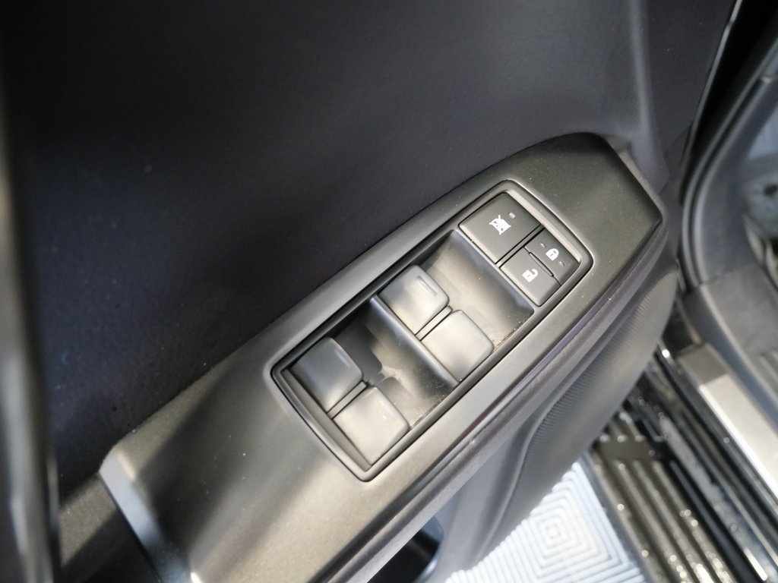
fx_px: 539
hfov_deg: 71.6
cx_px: 389
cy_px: 292
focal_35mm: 24
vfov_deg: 56.8
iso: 3200
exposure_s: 1/15
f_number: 3.5
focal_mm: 12
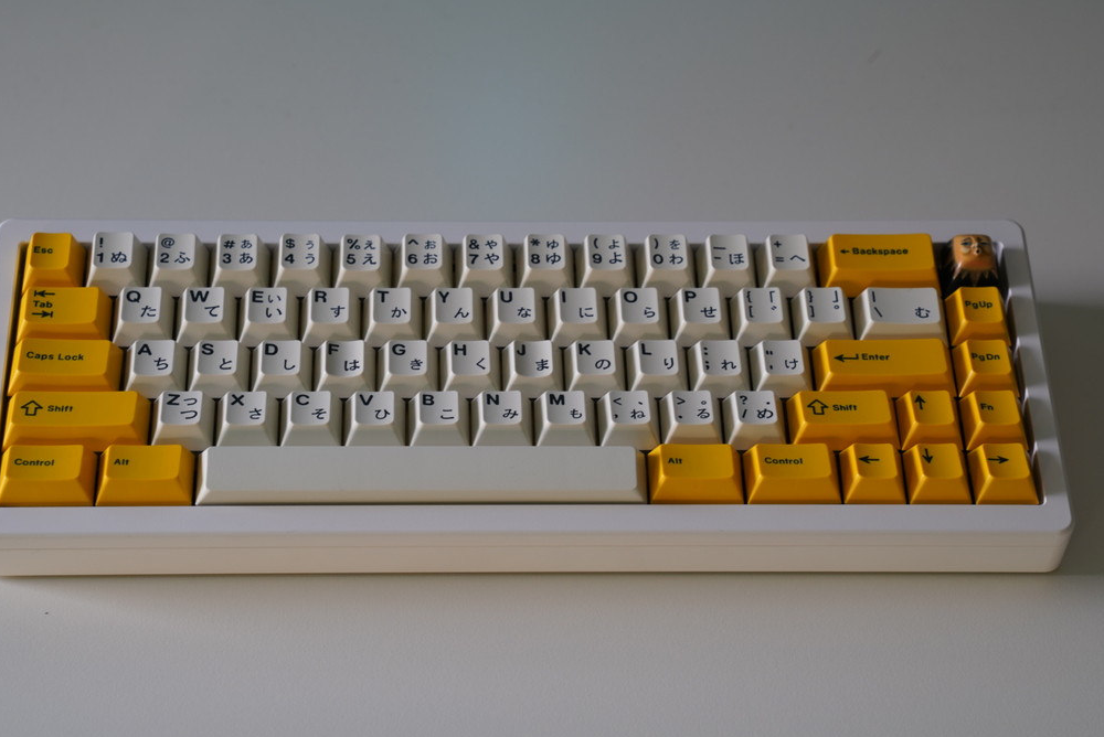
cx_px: 514
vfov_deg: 16.3
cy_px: 371
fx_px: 2577
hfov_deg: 24.2
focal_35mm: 84
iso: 250
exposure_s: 1/13
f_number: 5.6
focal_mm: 70
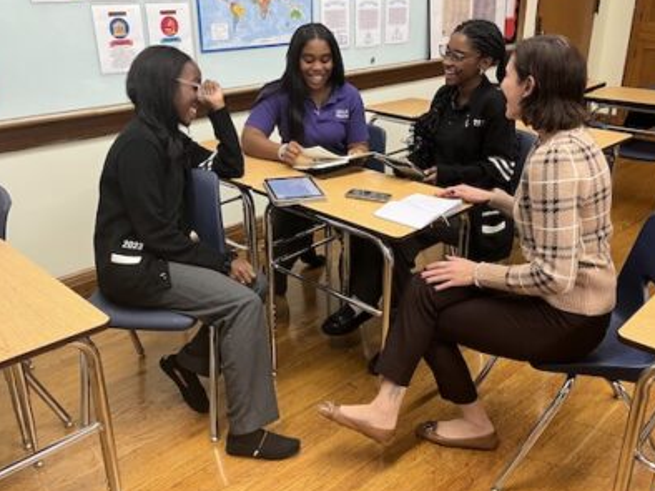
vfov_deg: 42.9
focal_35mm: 33
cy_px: 241
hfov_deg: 55.3
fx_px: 624
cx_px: 347
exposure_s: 1/60
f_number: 1.6
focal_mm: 5.1
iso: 200
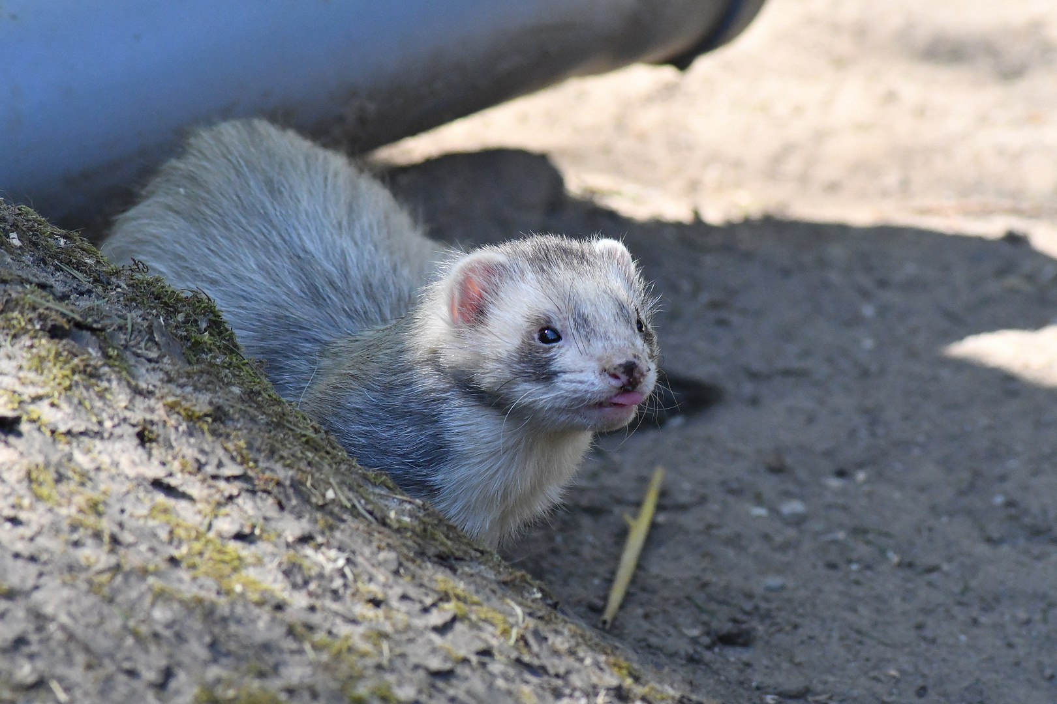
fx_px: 8132
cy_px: 352
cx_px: 528
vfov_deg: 5.0
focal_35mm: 277
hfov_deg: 7.4
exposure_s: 1/2000
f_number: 8
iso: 4000
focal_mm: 185
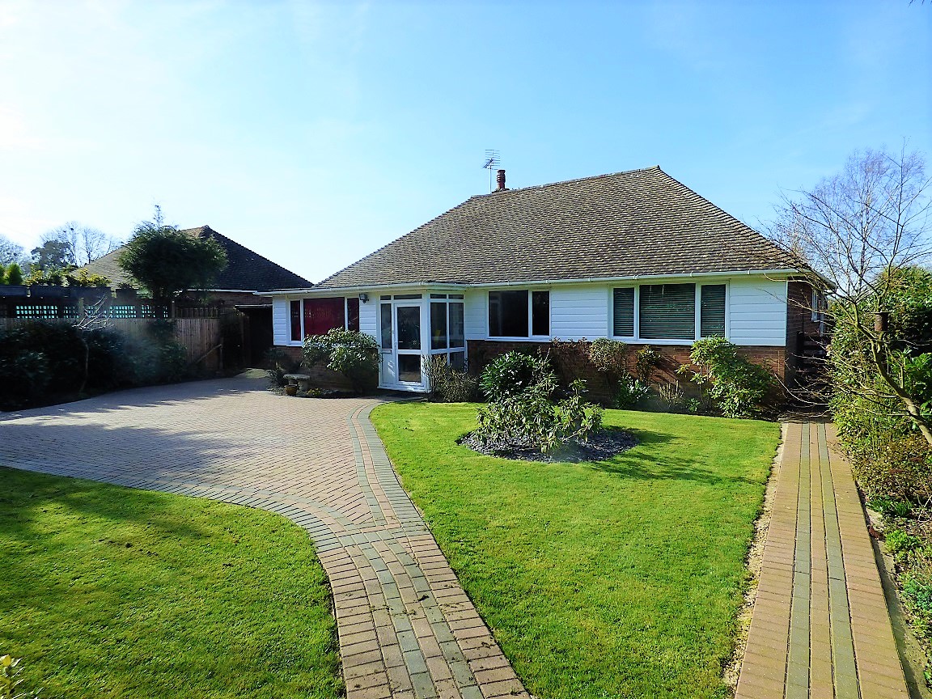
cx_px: 466
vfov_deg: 66.0
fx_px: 538
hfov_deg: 81.7
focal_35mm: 20
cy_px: 350
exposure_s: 1/1000
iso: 100
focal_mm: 3.58
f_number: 2.8
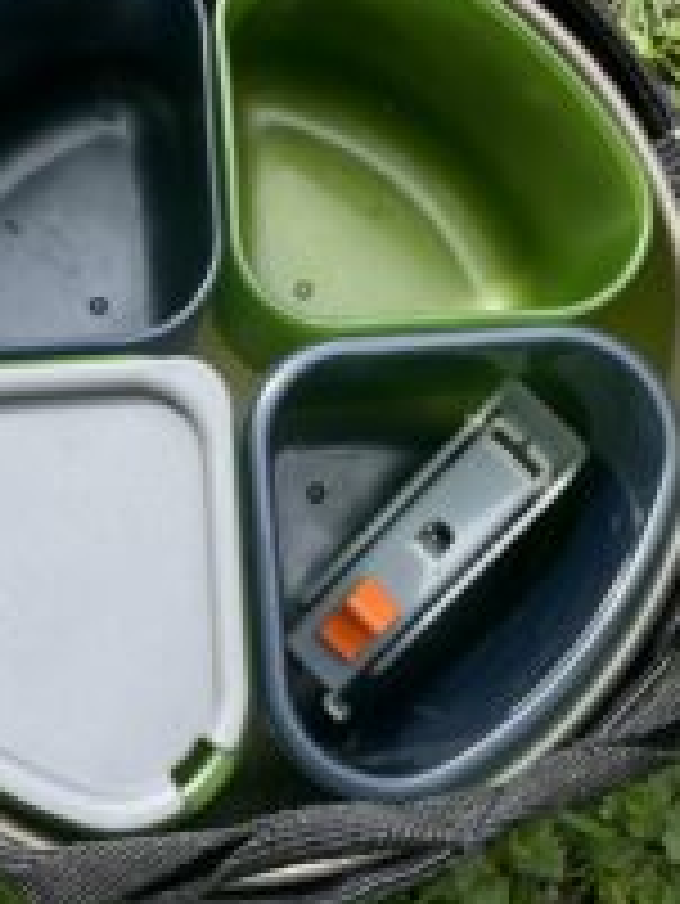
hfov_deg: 21.3
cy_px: 160
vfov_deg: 27.5
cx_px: 306
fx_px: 1805
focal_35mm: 69
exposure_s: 1/796
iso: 32
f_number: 1.6
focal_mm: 4.2
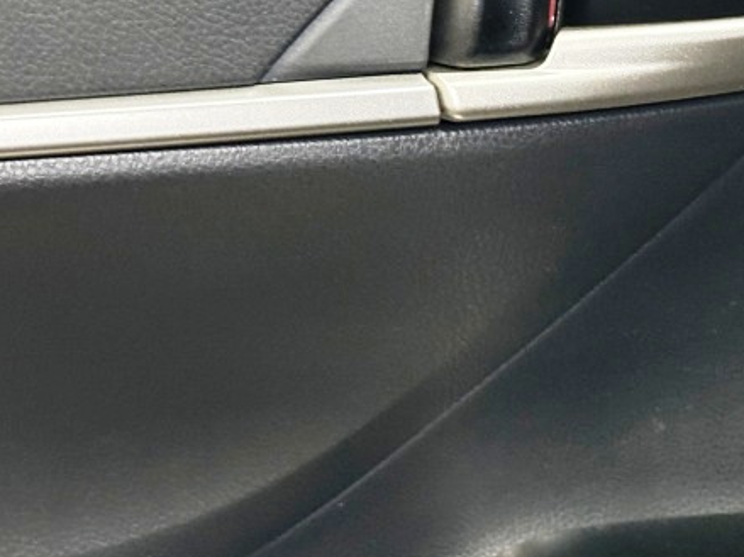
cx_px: 566
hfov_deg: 17.5
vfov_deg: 13.2
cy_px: 284
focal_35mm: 112
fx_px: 2407
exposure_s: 1/24
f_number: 1.78
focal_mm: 6.86
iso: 640
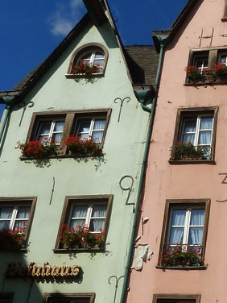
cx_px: 229
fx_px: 595
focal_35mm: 68
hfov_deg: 20.9
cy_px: 193
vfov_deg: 28.4
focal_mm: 4.1
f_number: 5.6
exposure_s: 1/640
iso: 80
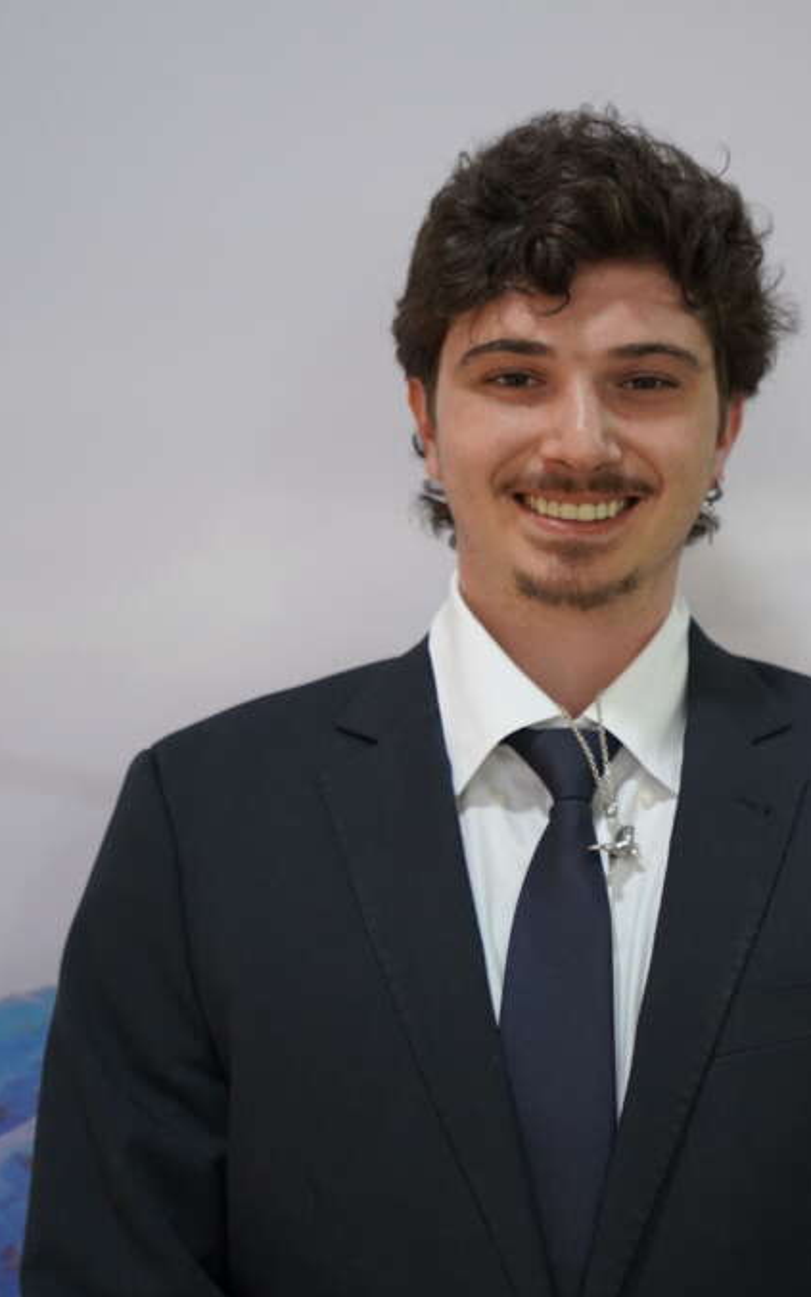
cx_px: 823
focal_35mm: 54
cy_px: 652
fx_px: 1910
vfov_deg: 37.5
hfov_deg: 23.0
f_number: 4
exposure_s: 1/160
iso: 3200
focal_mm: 35
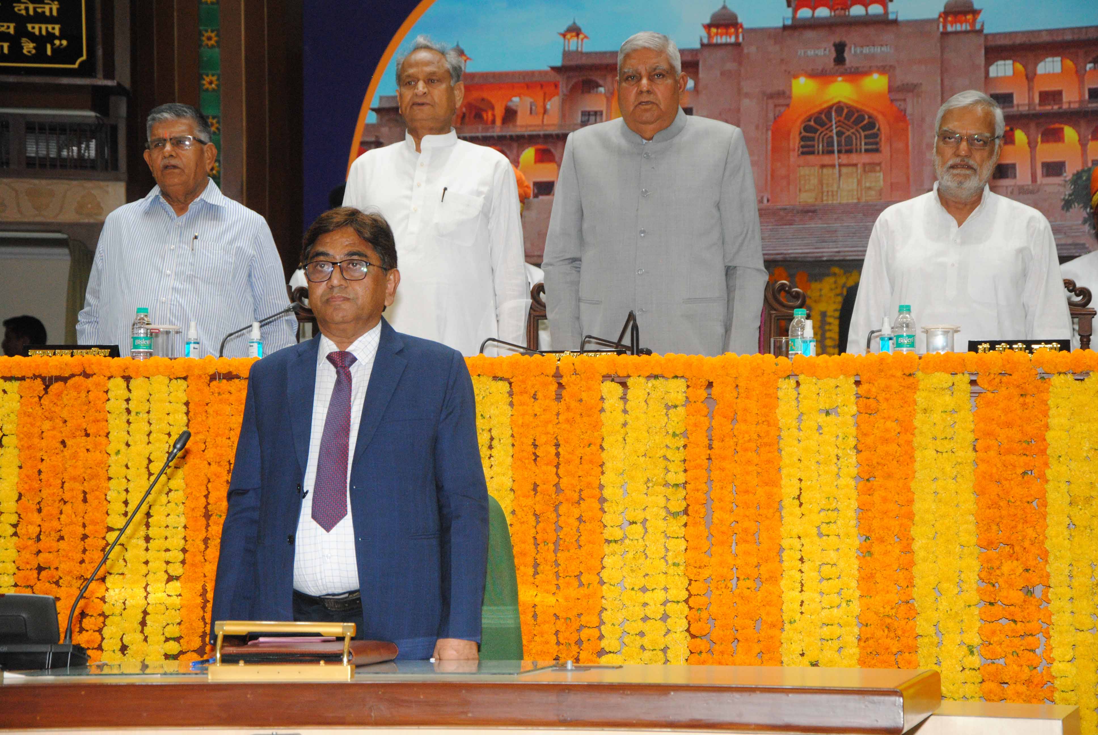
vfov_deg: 13.1
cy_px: 368
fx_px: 3206
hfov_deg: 19.4
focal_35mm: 105
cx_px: 549
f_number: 7.1
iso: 800
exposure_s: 1/60
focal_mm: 70
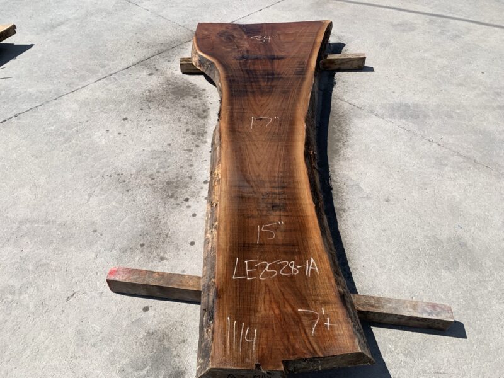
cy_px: 189
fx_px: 379
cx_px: 252
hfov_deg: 67.3
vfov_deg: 53.1
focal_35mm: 26
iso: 25
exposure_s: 1/3185
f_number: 1.8
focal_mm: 4.25
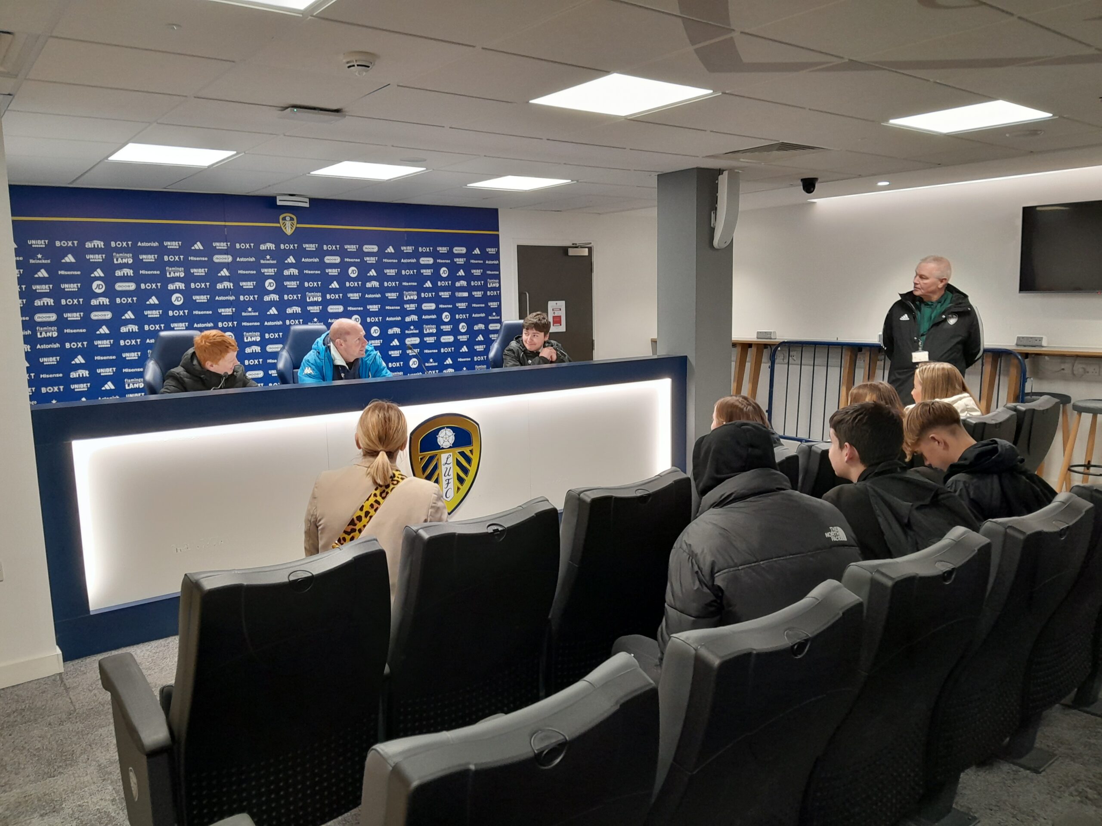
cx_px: 551
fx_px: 828
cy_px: 413
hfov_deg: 67.3
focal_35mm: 26
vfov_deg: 53.1
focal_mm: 3.98
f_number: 1.8
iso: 250
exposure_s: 1/50
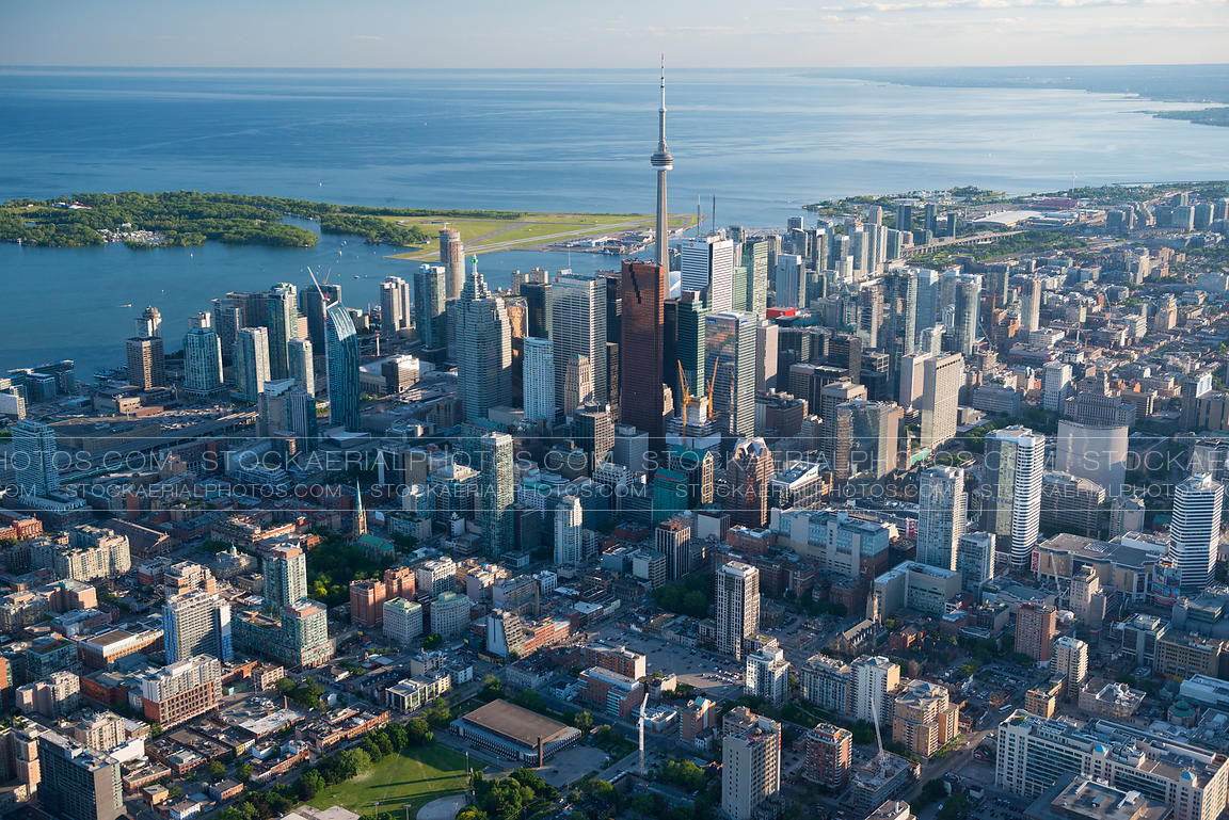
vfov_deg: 33.4
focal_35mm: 40
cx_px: 614
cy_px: 410
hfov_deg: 48.4
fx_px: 1366
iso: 1250
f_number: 4.5
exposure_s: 1/1000
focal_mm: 40
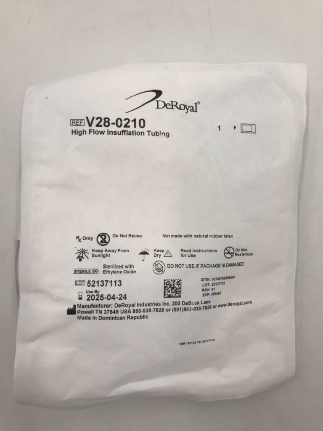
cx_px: 162
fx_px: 348
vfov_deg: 63.4
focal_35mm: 28
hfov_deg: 49.7
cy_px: 216
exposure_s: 1/60
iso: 32
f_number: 1.8
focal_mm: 3.99
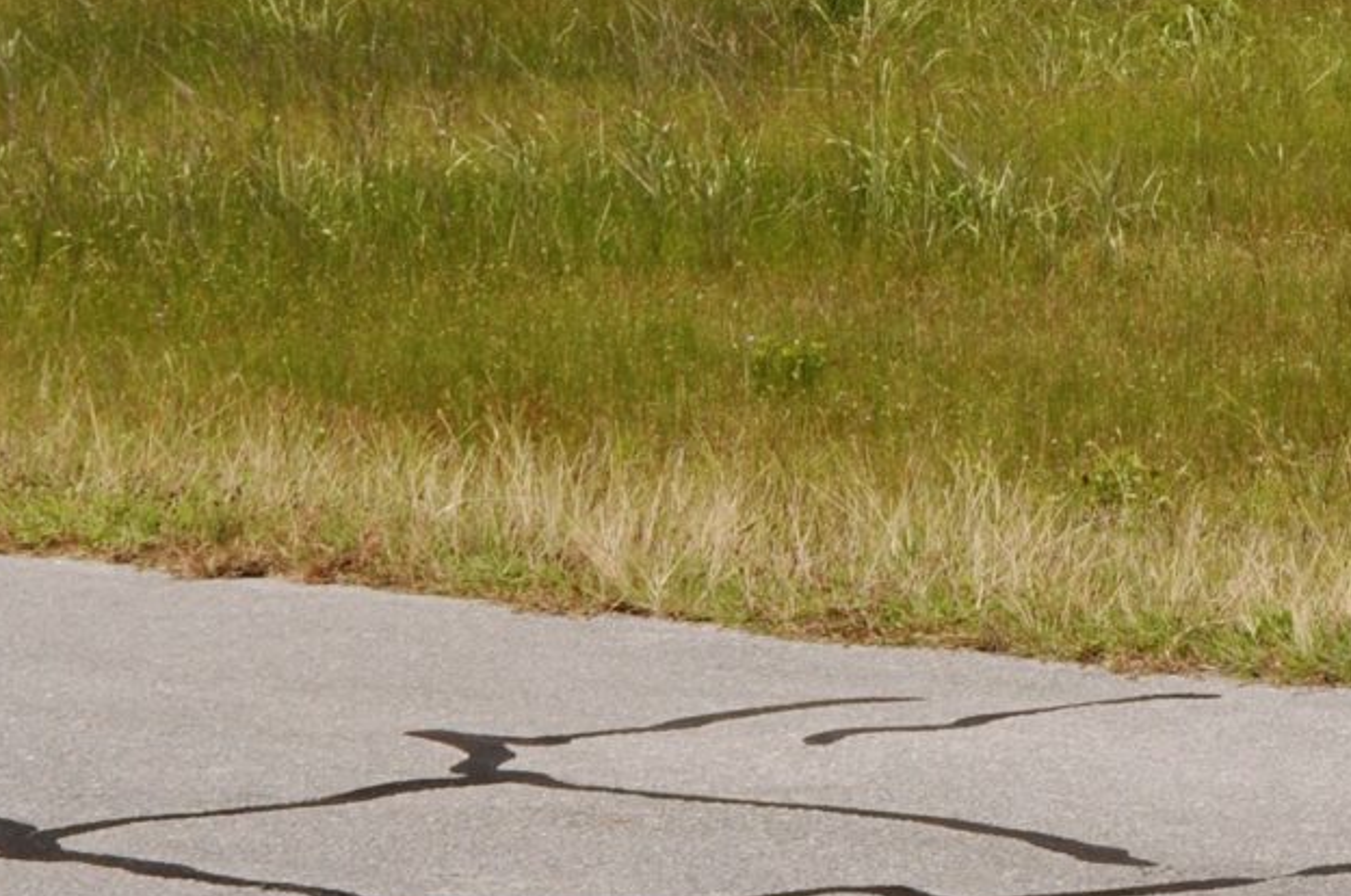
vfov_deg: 5.3
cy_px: -515
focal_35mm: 256
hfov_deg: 7.9
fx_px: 9592
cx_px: 1845
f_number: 14
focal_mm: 52
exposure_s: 1/500
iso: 320
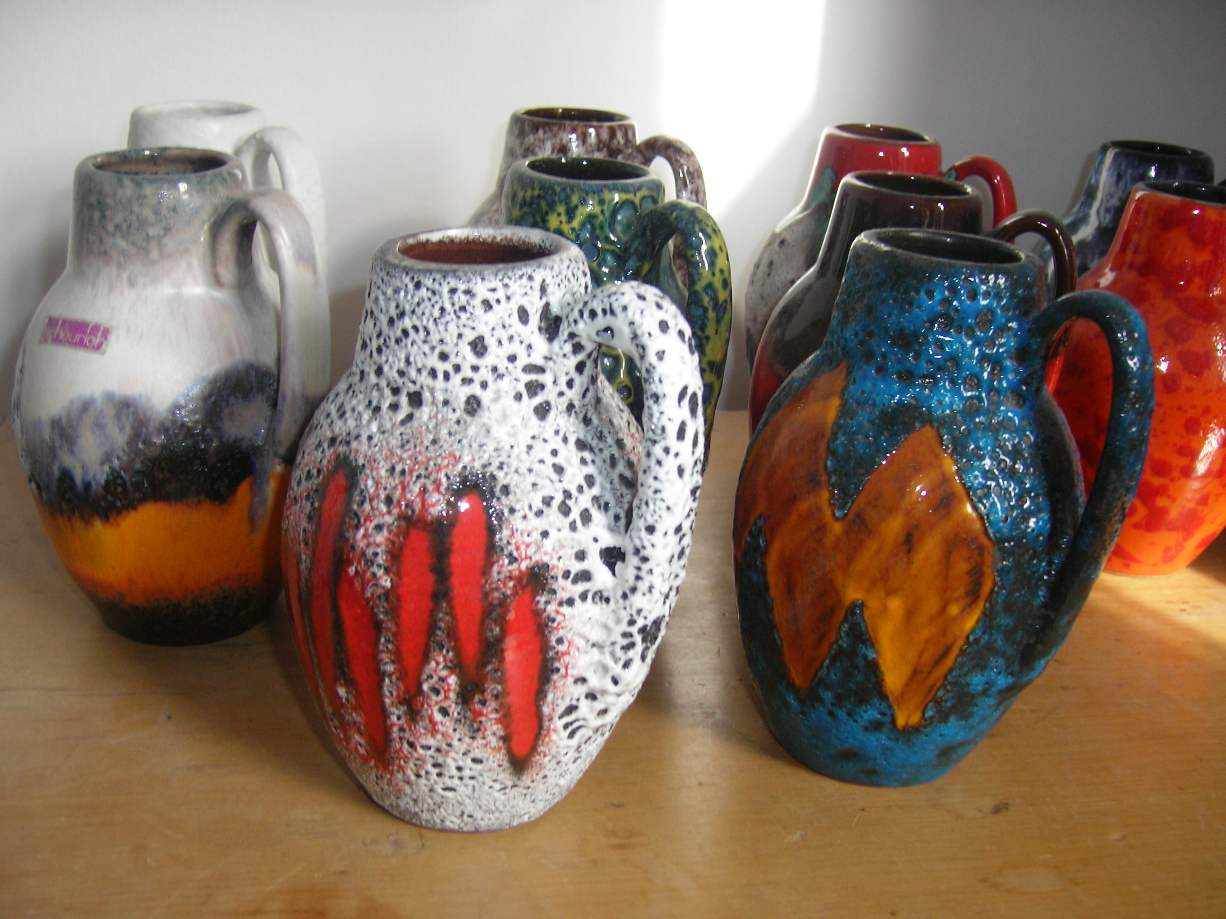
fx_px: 1275
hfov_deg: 51.4
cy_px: 460
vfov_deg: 39.7
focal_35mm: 36
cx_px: 613
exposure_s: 1/60
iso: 100
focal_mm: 60
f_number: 2.8
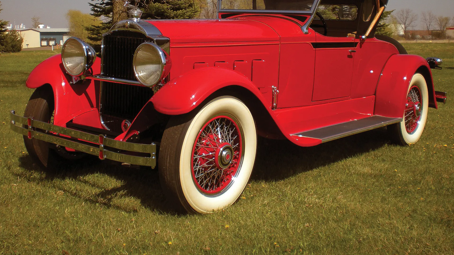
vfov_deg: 24.8
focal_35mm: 48
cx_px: 227
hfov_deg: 42.9
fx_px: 578
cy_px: 88
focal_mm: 7.4
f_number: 4.9
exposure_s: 1/462
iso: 64
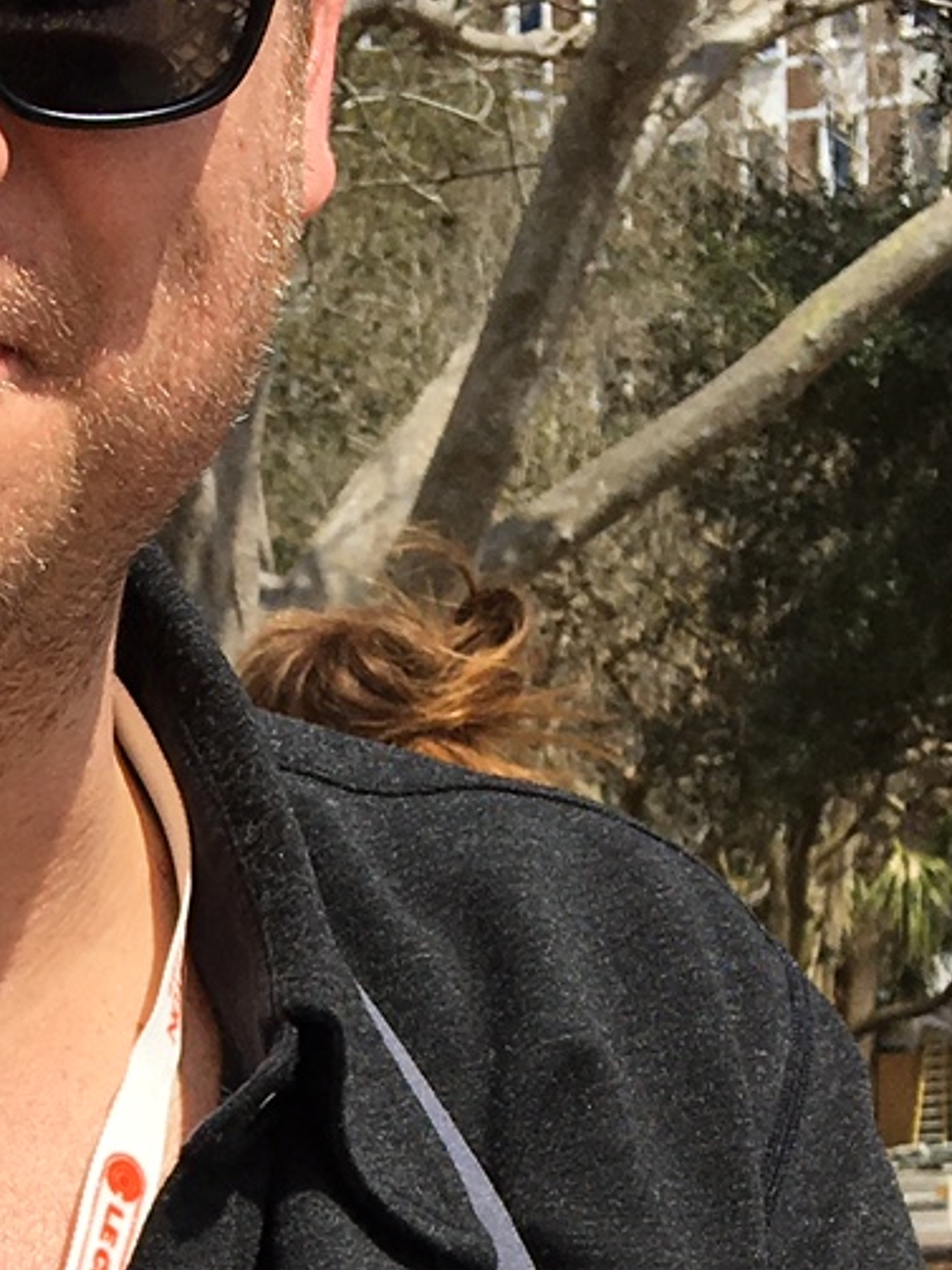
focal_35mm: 118
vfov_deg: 15.4
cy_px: 1909
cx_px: -326
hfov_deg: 12.1
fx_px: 4329
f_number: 2.2
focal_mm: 4.15
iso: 25
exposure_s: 1/2564
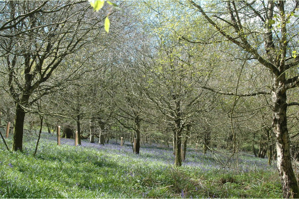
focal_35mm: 42
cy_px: 100
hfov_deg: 46.4
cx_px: 150
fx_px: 349
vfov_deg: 31.9
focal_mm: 28
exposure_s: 1/200
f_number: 7.1
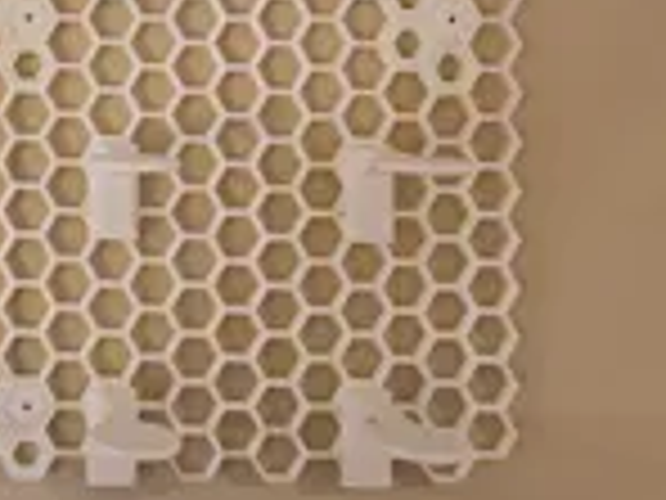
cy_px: 36
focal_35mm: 62
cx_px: -68
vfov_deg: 23.0
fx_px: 1193
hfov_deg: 28.3
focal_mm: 6.3
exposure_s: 1/30
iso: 500
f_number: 1.7
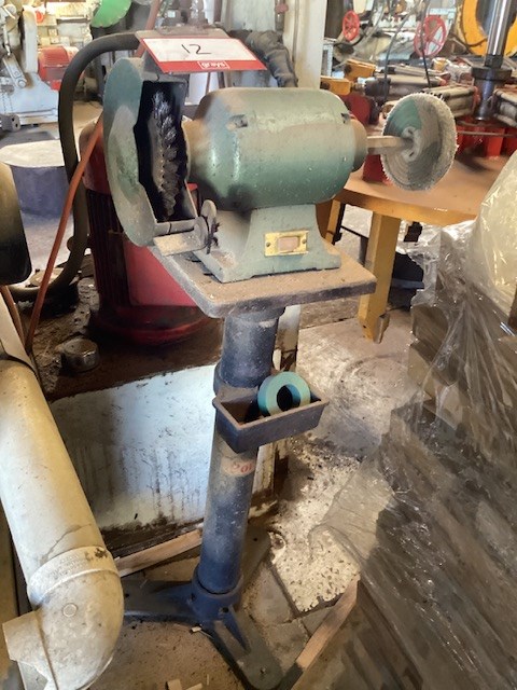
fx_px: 617
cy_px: 345
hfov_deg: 45.4
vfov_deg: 58.4
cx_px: 258
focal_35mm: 31
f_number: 2.4
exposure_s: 1/33
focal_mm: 3.3
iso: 400
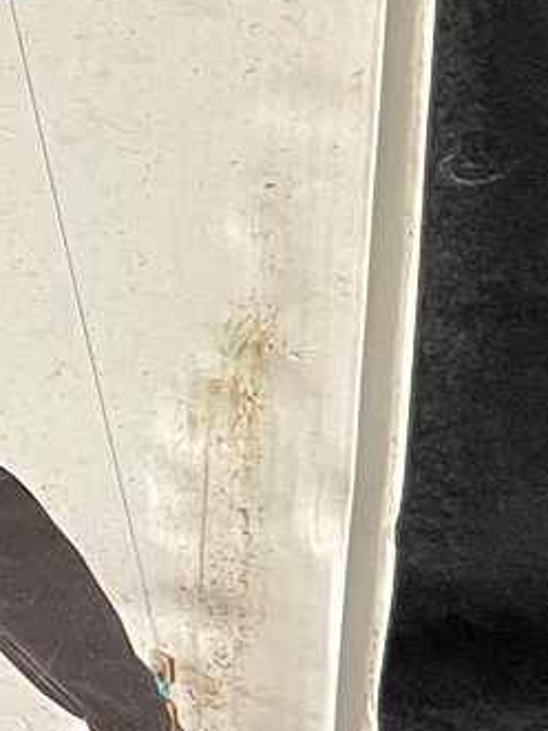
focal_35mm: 151
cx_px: -1050
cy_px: -13
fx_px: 3189
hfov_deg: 8.4
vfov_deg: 12.9
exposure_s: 1/60
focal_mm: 5.1
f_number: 1.6
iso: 200
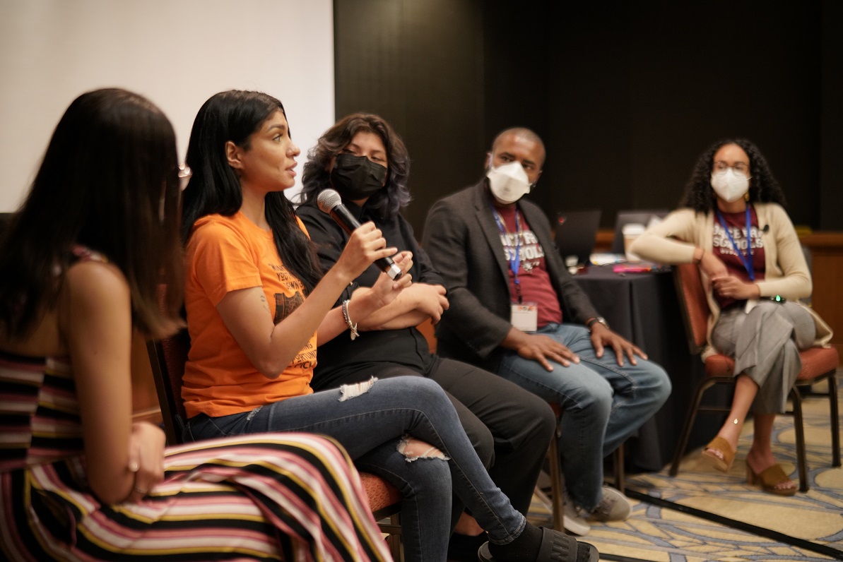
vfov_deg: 27.0
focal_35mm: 50
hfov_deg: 39.6
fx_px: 1171
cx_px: 422
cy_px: 281
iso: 1250
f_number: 1.4
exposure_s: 1/80
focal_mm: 50
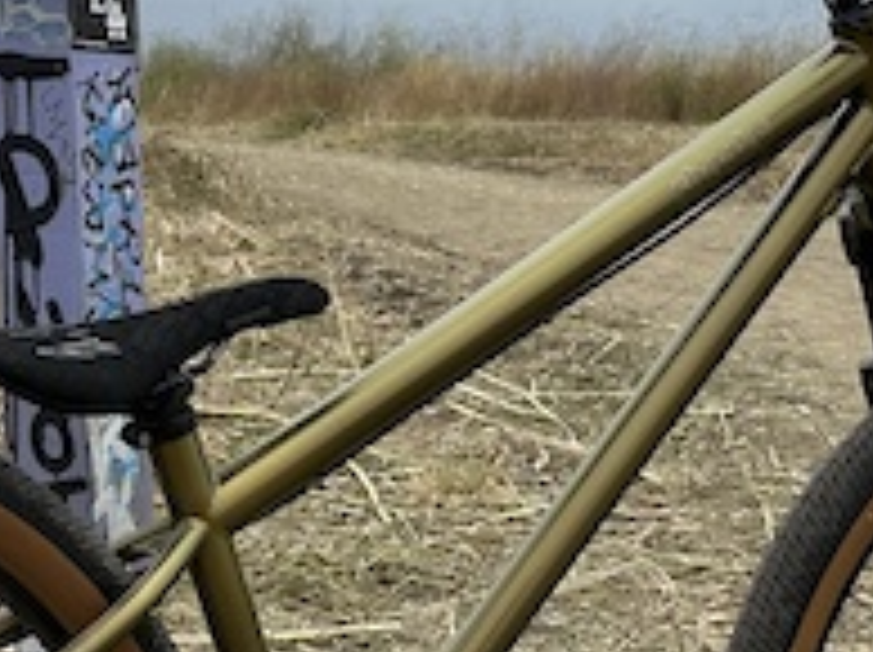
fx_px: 2494
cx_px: 450
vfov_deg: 14.6
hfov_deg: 19.9
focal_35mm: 99
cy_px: 715
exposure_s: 1/2882
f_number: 1.78
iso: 80
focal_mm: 6.86
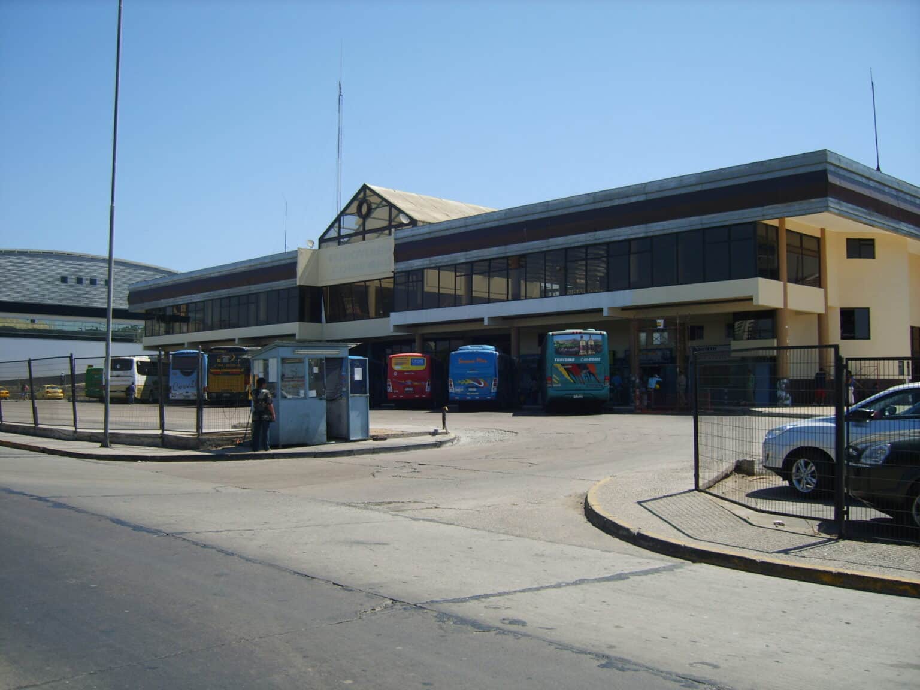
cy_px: 345
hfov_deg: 52.6
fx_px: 930
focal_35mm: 35
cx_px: 460
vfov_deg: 40.7
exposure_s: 1/250
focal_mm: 7.4
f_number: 7.1
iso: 50
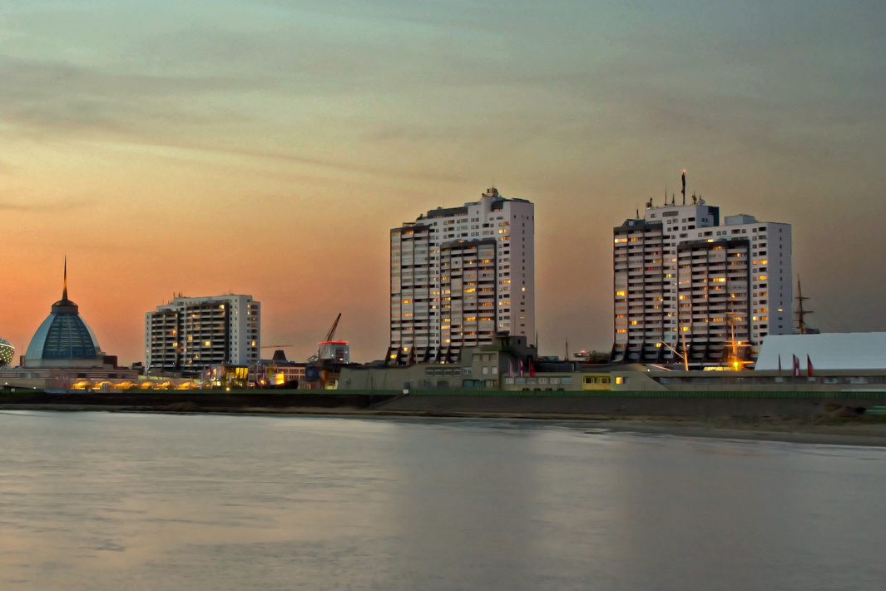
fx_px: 1796
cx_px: 233
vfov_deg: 18.7
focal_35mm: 73
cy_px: 276
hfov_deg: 27.4
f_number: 13
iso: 400
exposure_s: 1.6
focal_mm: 32
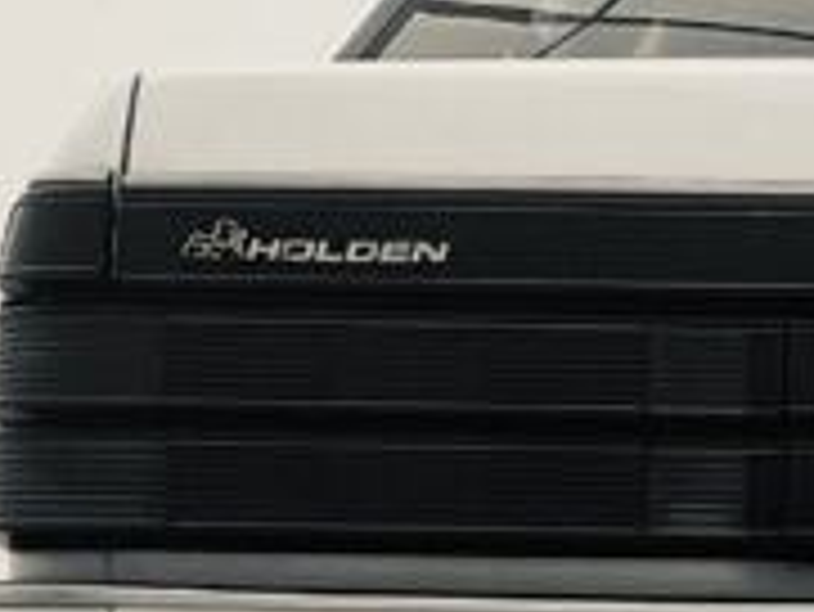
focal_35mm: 164
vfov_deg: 9.0
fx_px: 3859
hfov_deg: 11.3
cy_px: 716
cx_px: 1390
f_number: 1.8
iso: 16
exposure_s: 1/383
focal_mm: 3
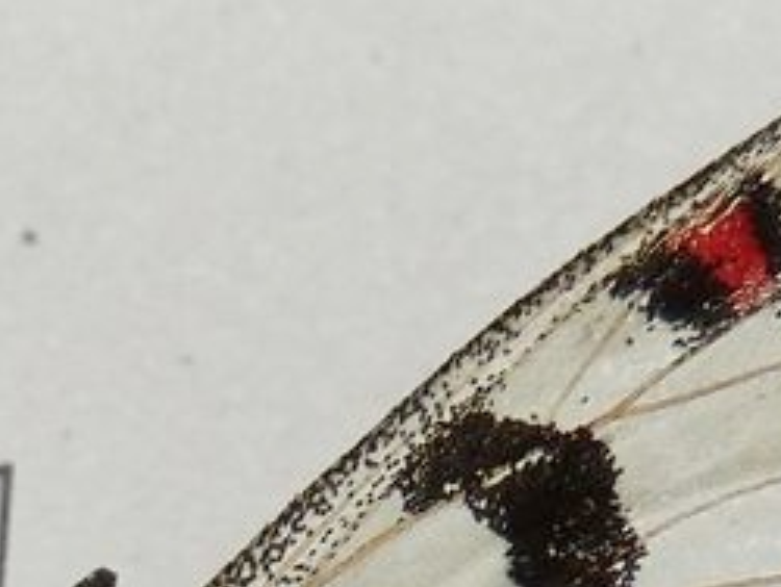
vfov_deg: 16.0
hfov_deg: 23.0
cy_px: 1015
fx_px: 1807
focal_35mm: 80
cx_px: -72
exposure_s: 1/60
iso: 160
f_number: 2.8
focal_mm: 3.6
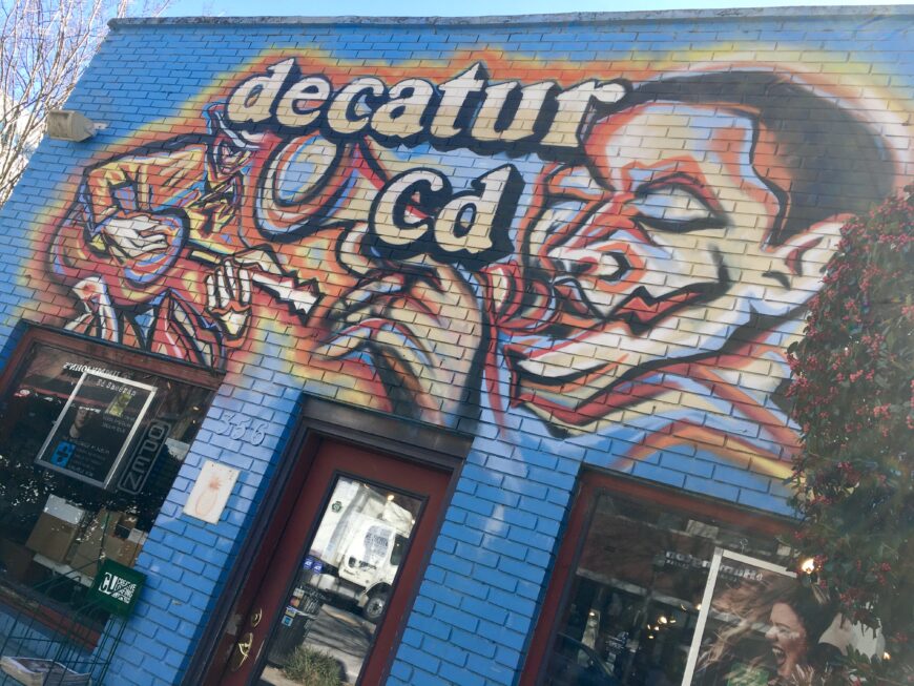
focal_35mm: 29
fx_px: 766
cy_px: 343
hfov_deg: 61.6
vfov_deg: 48.2
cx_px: 457
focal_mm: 4.15
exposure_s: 1/298
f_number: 2.2
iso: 25
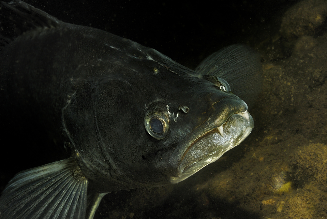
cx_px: 164
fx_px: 819
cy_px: 110
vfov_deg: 15.2
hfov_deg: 22.6
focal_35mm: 90
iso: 200
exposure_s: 1/125
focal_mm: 60
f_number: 22
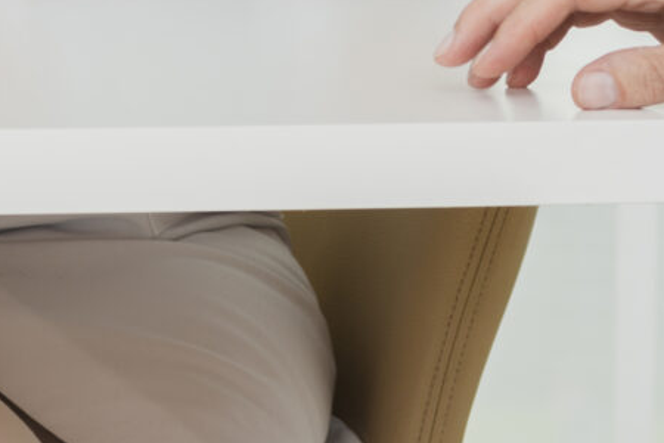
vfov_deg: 3.5
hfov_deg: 5.3
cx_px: 456
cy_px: -295
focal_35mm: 387
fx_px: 7137
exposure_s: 1/160
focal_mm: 85
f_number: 7.1
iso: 160
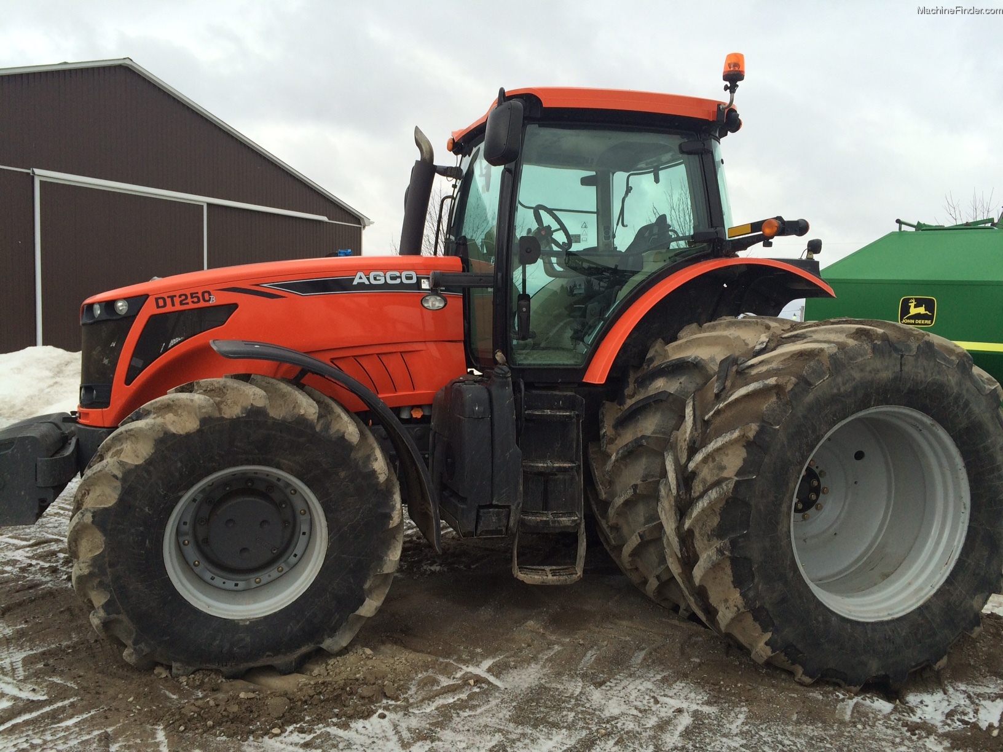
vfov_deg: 48.2
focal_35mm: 29
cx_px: 502
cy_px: 376
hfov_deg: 61.7
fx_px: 840
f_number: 2.2
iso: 32
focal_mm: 4.15
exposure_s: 1/436
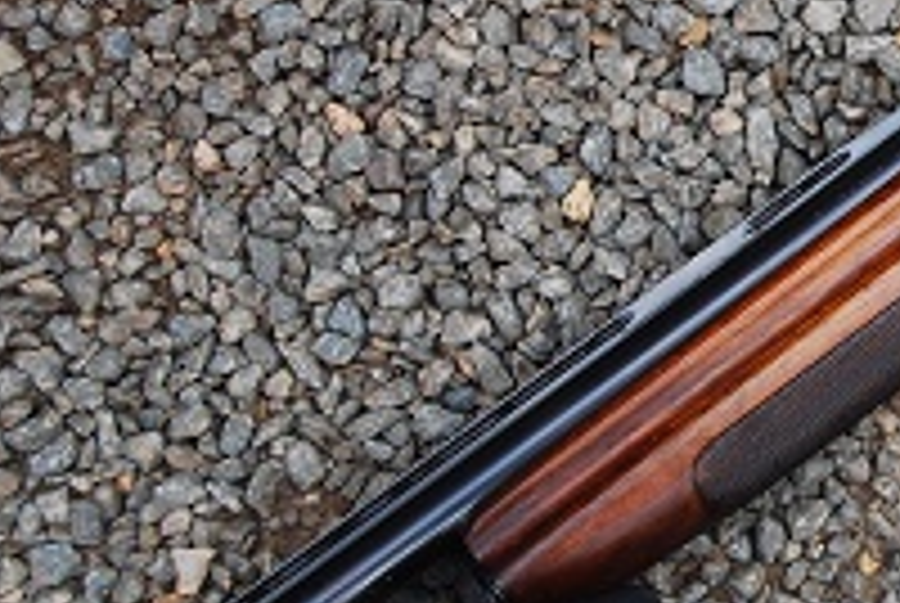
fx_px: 2704
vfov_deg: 12.7
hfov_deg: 17.3
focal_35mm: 108
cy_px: 97
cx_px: 1300
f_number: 5.6
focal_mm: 24
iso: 160
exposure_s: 1/125
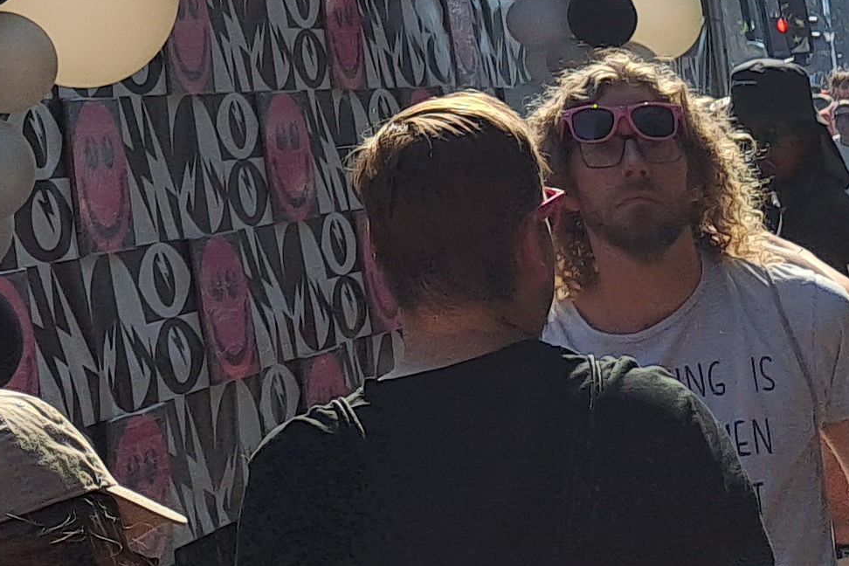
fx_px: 2523
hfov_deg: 18.3
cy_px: -463
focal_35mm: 107
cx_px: -105
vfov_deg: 11.8
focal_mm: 4.65
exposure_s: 1/1156
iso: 32
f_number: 1.8
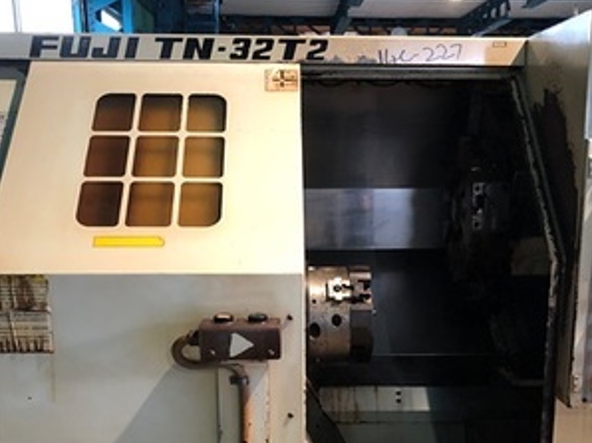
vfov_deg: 30.3
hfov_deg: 40.4
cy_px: 337
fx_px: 803
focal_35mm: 47
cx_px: 330
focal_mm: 4
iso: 100
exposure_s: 1/7
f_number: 1.8
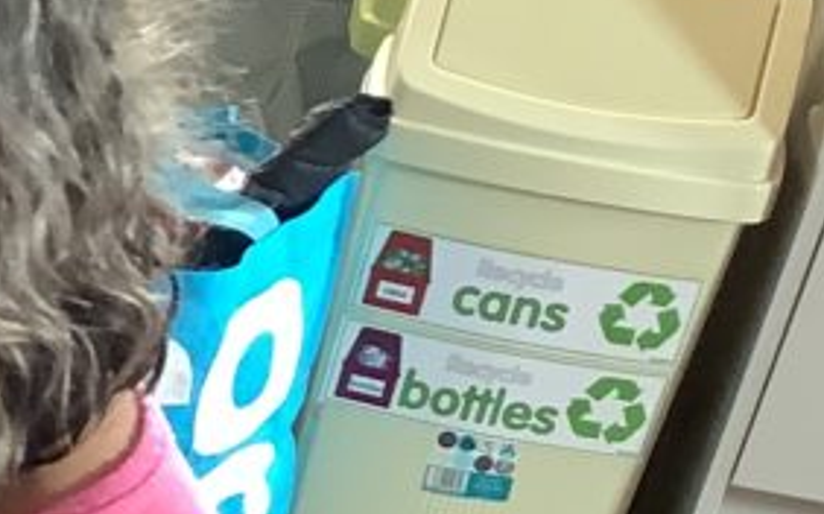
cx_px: -958
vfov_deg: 8.5
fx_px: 3300
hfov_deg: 12.2
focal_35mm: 147
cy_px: 983
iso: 200
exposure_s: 1/50
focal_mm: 3.3
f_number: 2.4
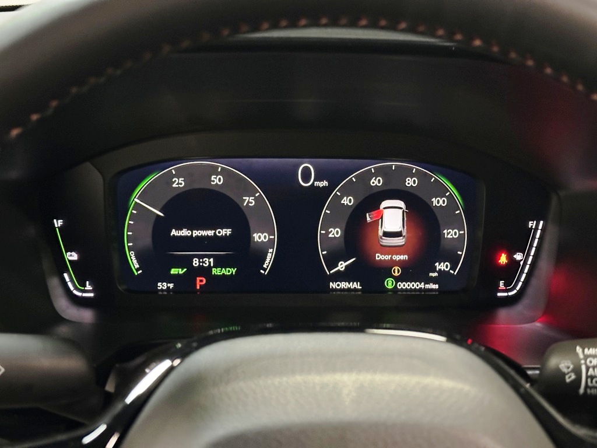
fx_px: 828
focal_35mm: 48
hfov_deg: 39.7
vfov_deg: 30.3
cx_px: 298
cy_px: 224
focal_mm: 6.86
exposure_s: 1/20
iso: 640
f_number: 1.78
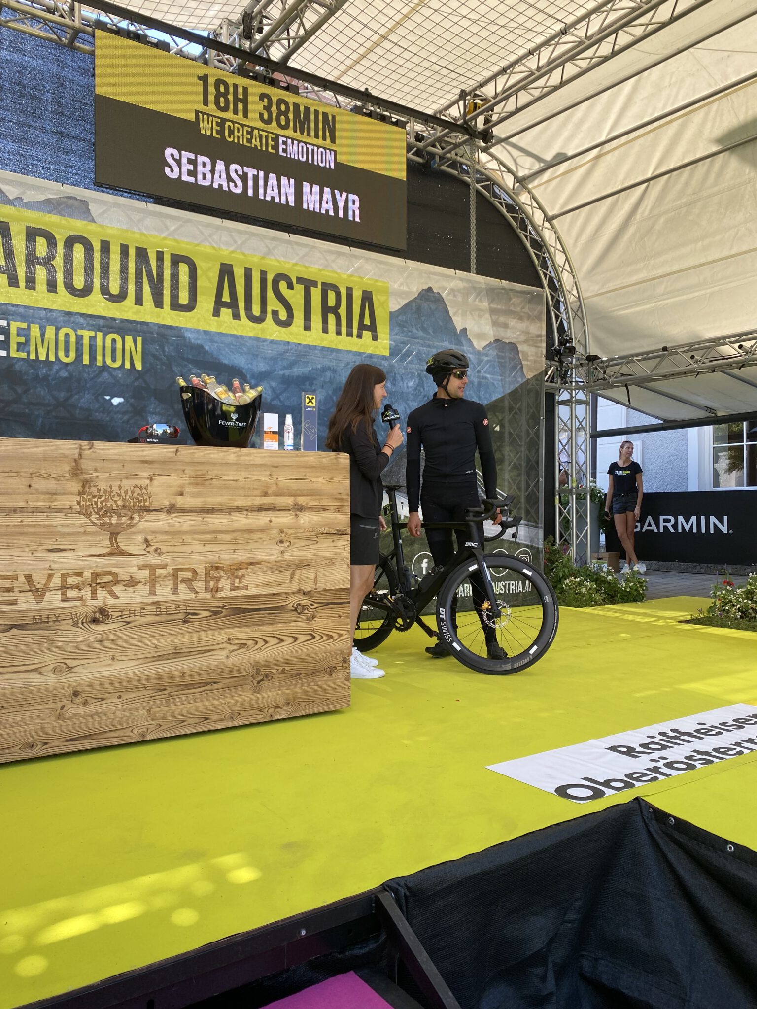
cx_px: 378
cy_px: 504
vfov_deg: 67.3
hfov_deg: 53.1
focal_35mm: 26
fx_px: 758
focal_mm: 4.25
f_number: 1.8
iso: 32
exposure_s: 1/384
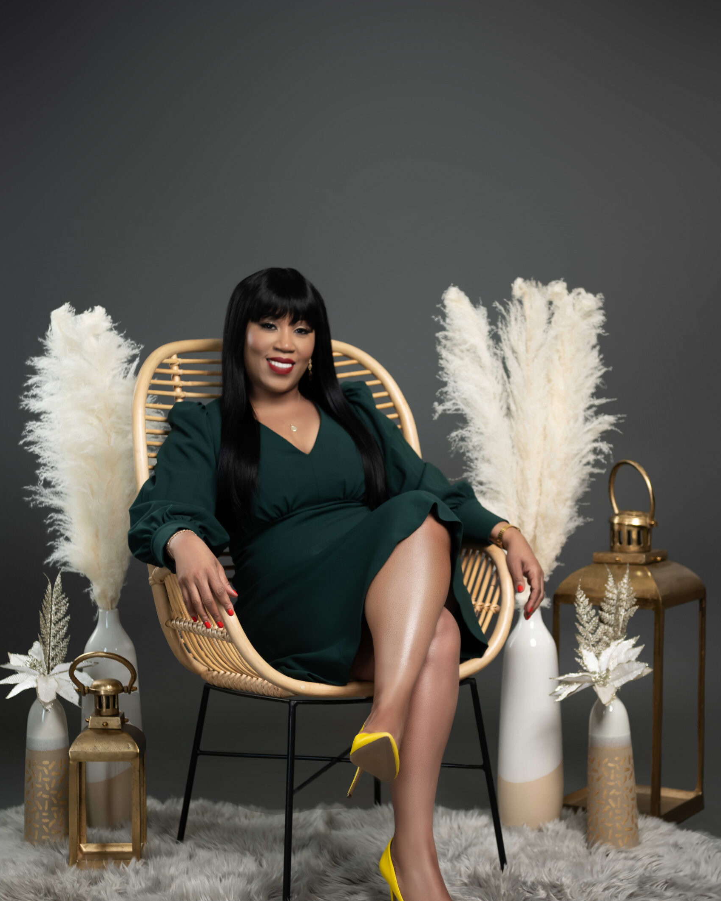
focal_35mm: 68
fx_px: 1814
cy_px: 505
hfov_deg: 22.5
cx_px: 362
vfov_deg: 27.9
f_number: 5.6
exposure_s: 1/125
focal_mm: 60
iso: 100
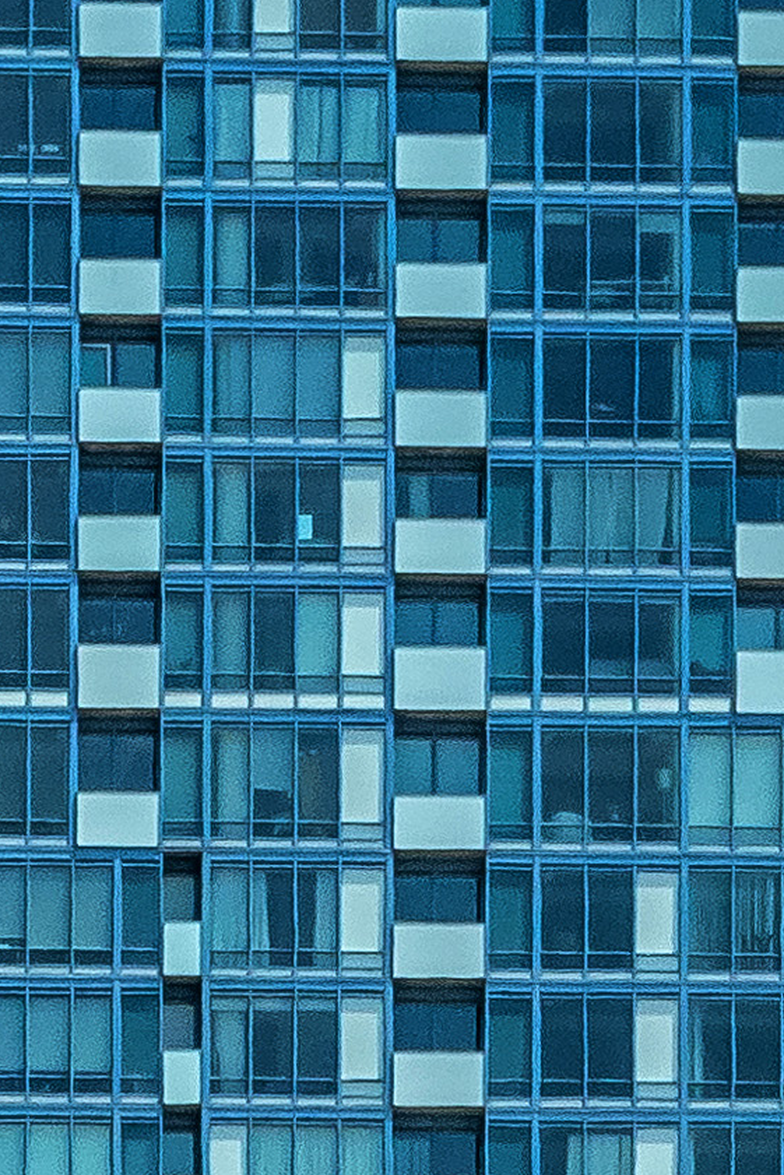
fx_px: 19558
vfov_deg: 3.4
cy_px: -1023
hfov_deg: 2.3
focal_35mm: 599
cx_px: 822
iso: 400
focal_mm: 56
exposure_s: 1/1500
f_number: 9.5
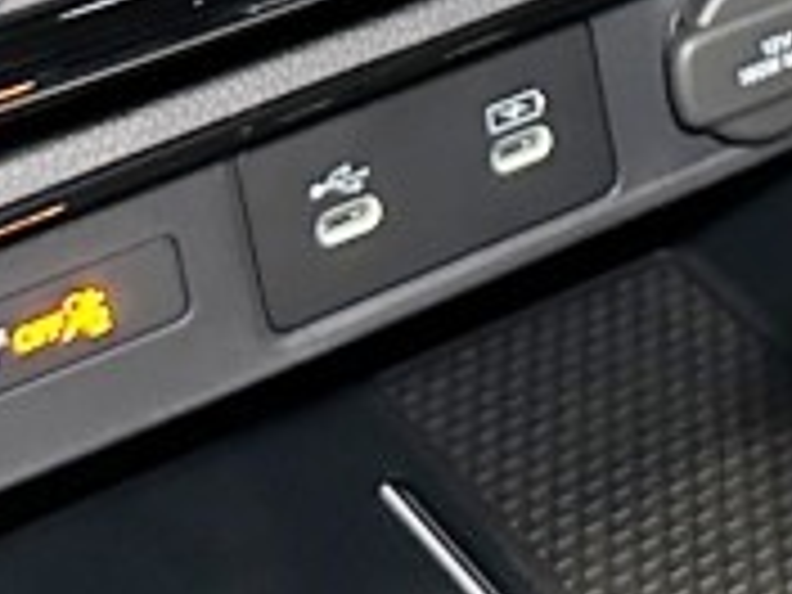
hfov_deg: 13.6
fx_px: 3203
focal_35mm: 140
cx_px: 986
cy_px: -626
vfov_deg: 9.8
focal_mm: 6.86
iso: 800
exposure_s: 1/30
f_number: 1.78
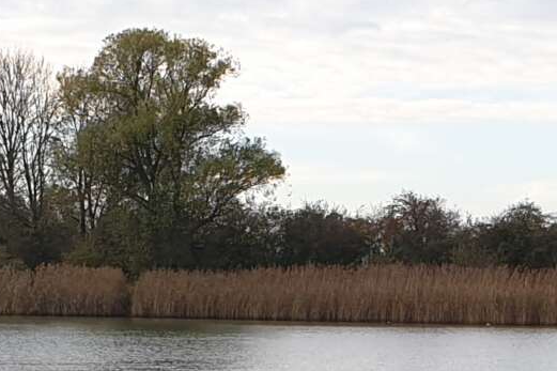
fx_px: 2057
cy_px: 800
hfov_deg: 15.3
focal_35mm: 133
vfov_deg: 9.5
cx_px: 480
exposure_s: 1/482
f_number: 2.4
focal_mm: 4.3
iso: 50
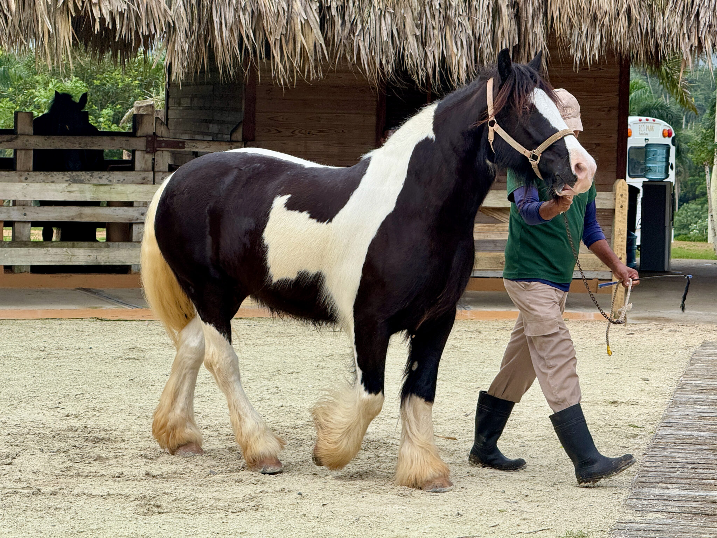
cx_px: 358
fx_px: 2486
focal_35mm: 120
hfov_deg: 16.4
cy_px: 269
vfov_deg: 12.3
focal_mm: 15.66
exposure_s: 1/649
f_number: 2.8
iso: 64
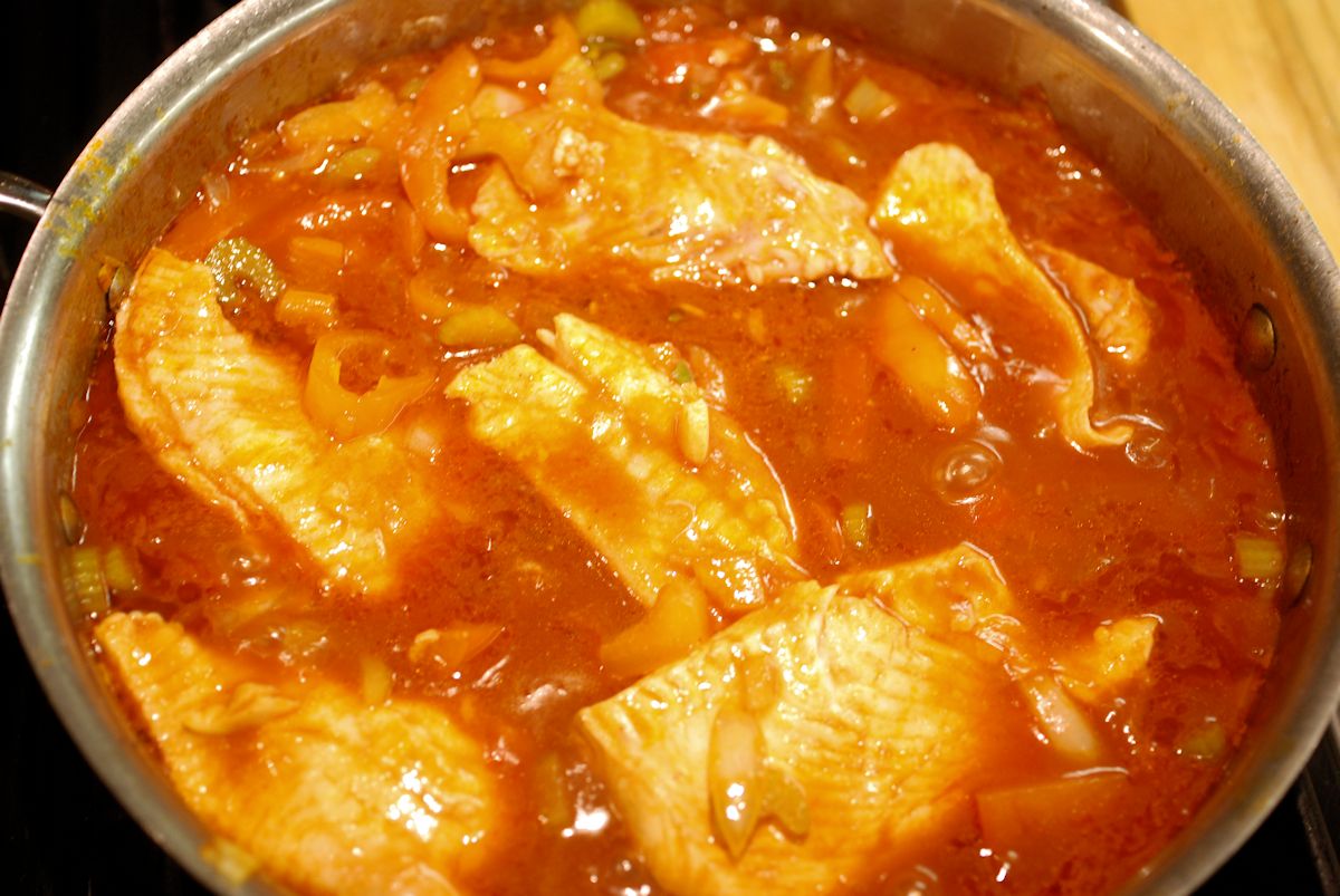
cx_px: 670
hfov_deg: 37.8
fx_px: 1956
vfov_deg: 25.8
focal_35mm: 52
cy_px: 448
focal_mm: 35
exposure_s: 1/60
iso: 400
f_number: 4
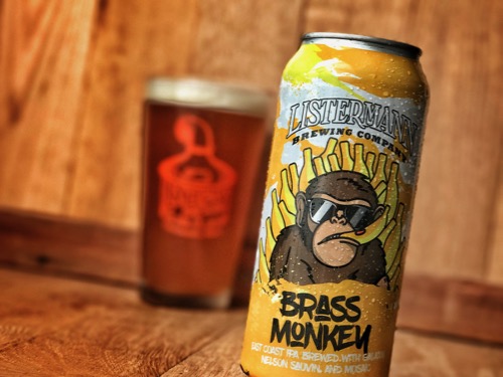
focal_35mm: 57
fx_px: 828
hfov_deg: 33.8
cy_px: 188
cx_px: 252
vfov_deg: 25.7
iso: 32
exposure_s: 1/60
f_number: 2.8
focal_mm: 6.6
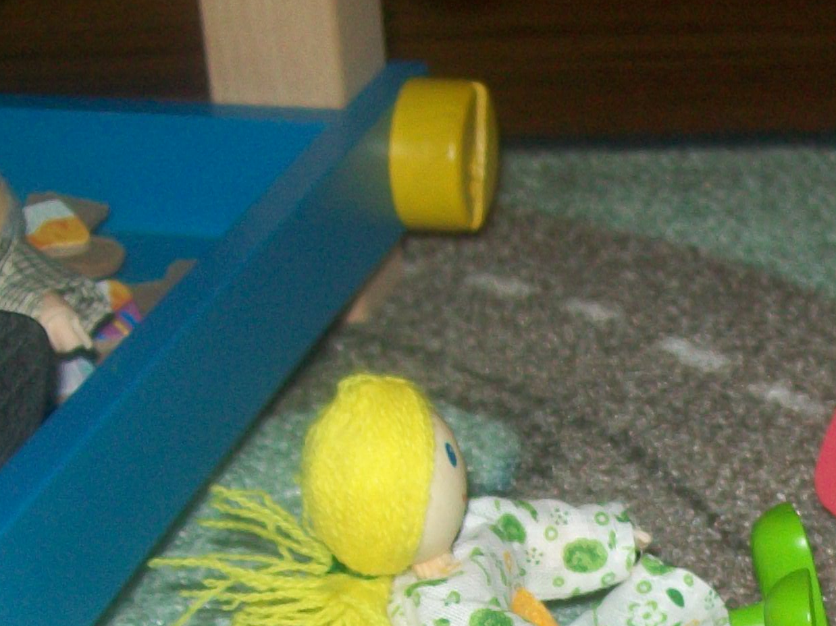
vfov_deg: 14.1
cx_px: 818
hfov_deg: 19.0
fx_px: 2439
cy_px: 785
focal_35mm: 101
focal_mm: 6
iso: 64
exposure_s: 1/60
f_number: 2.7
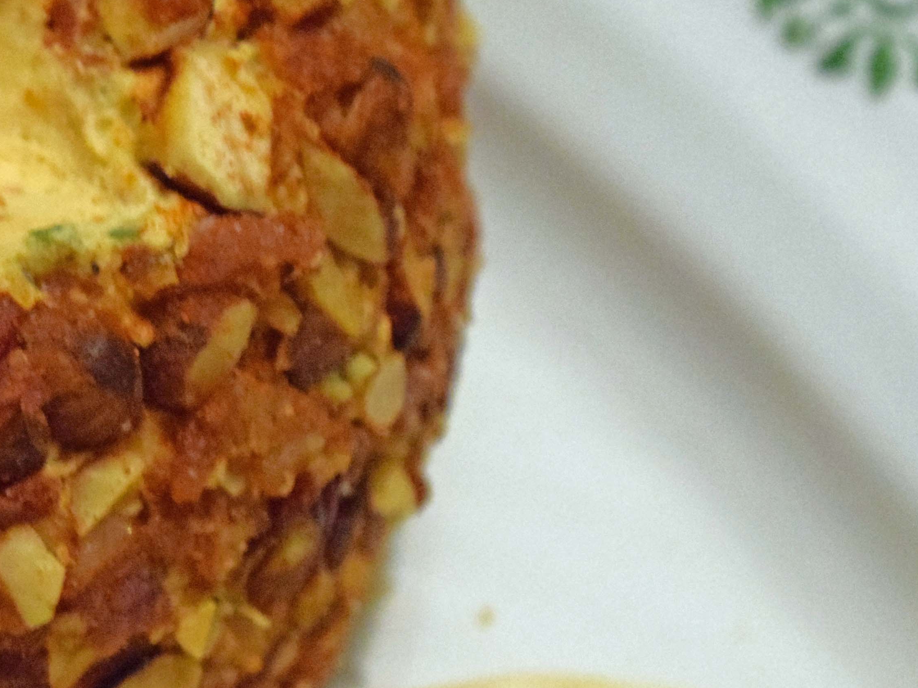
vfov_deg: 7.0
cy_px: 305
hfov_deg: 9.2
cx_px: -300
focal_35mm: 212
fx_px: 5629
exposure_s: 1/60
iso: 5600
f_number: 5.6
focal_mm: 55
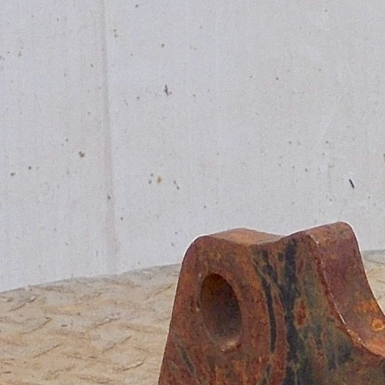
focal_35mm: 528
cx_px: 668
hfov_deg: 3.3
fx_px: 6644
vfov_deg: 3.3
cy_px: 454
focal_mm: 23
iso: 140
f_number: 6.5
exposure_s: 1/60
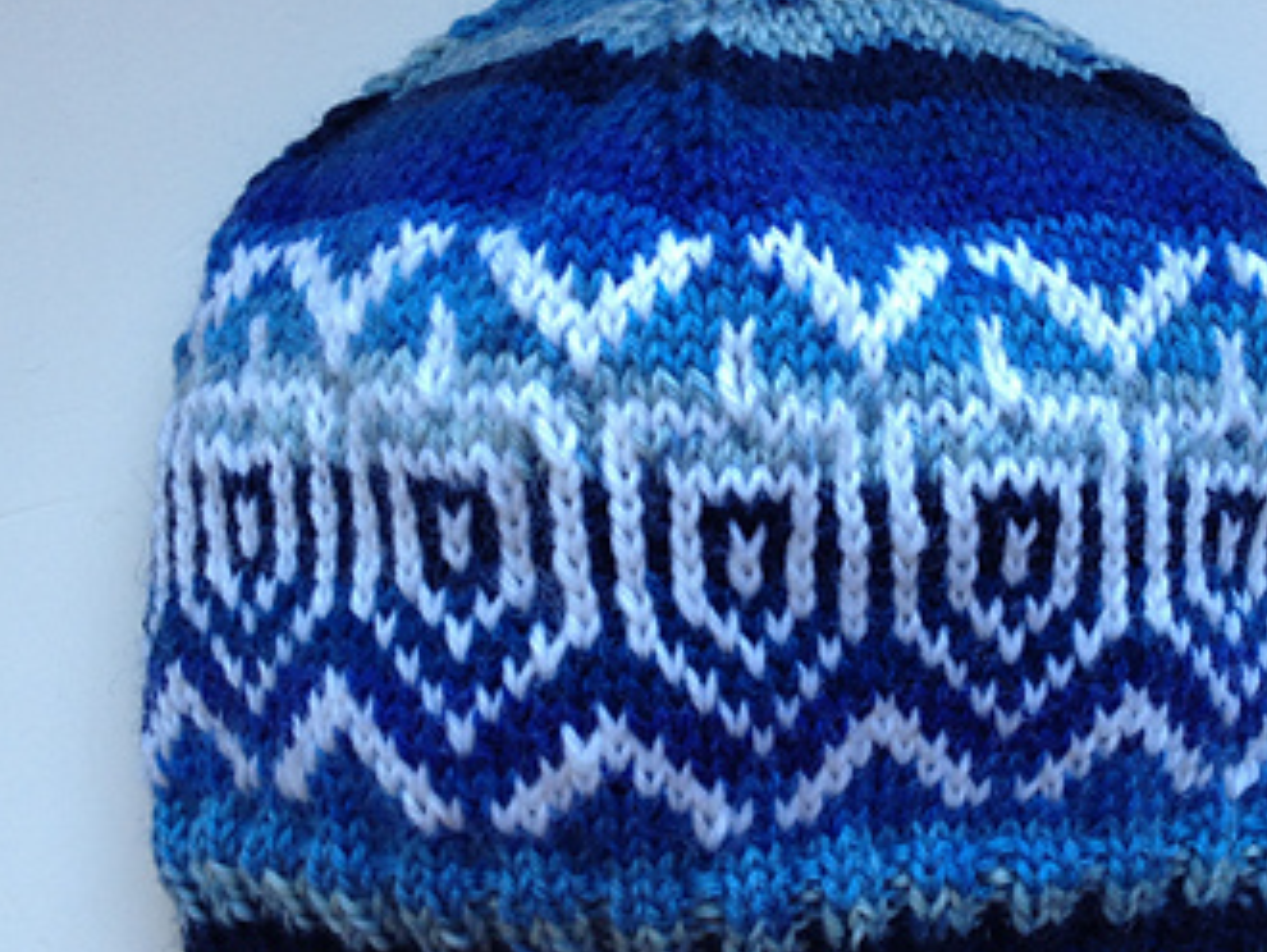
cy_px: 528
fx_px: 1941
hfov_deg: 36.0
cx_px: 764
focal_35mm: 53
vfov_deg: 27.5
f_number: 2.4
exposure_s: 1/40
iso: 64
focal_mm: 4.28
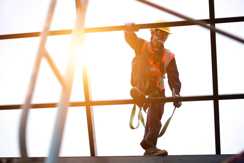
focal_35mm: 70
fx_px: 475
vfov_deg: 19.5
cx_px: 122
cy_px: 82
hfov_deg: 28.8
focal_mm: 70
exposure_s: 1/800
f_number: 2.8
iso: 100
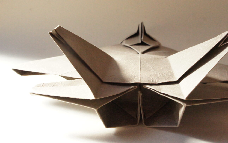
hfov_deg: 49.0
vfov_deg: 32.0
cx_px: 135
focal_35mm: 40
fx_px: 249
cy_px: 64
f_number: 10
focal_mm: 22
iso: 6400
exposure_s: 1/1600
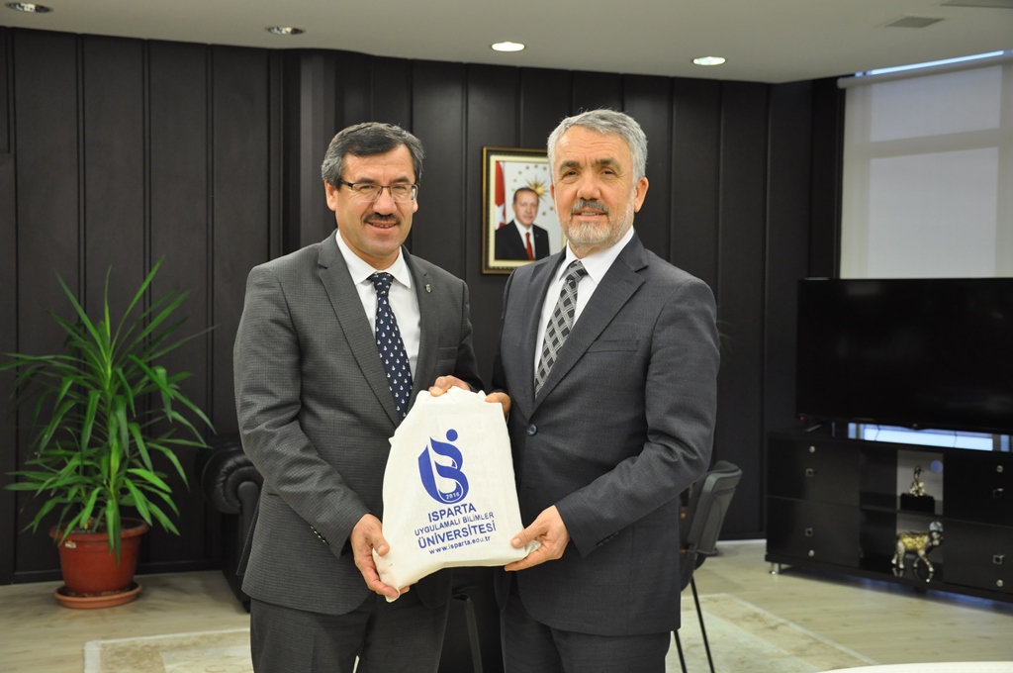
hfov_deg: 43.7
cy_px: 336
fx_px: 1265
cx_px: 506
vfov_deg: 29.8
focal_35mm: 45
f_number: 4
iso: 900
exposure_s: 1/30
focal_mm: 30
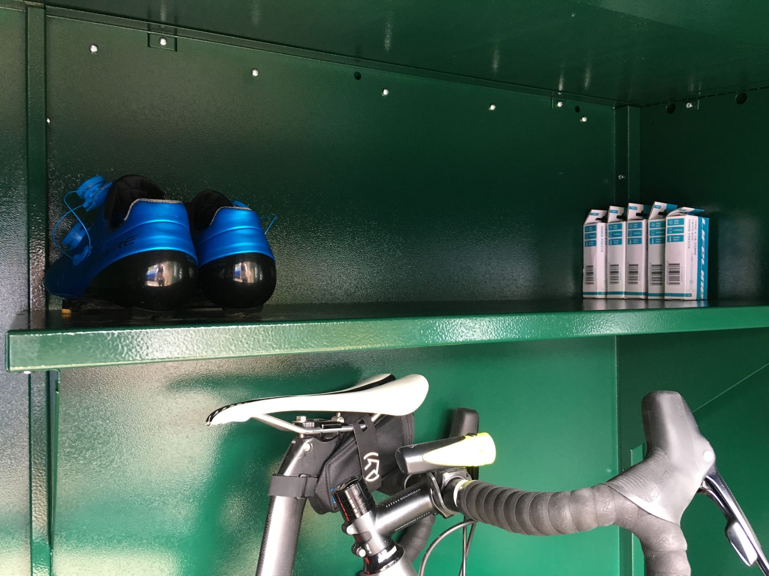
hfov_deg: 61.7
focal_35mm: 29
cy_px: 288
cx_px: 384
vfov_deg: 48.2
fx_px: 644
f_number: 2.2
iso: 125
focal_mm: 4.15
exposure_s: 1/33
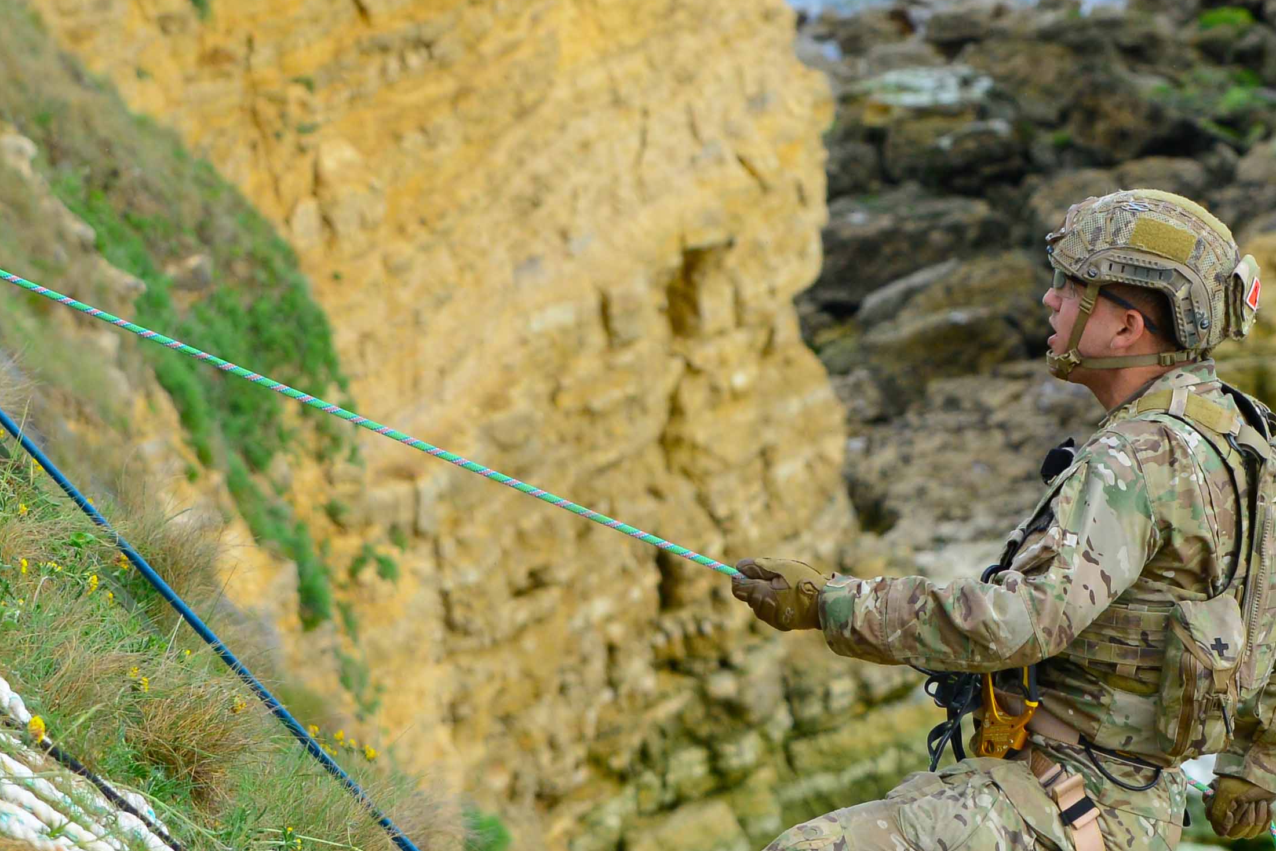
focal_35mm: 234
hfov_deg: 8.8
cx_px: 851
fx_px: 8295
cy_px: 283
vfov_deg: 5.9
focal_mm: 70
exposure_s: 1/2000
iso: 640
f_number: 4.5
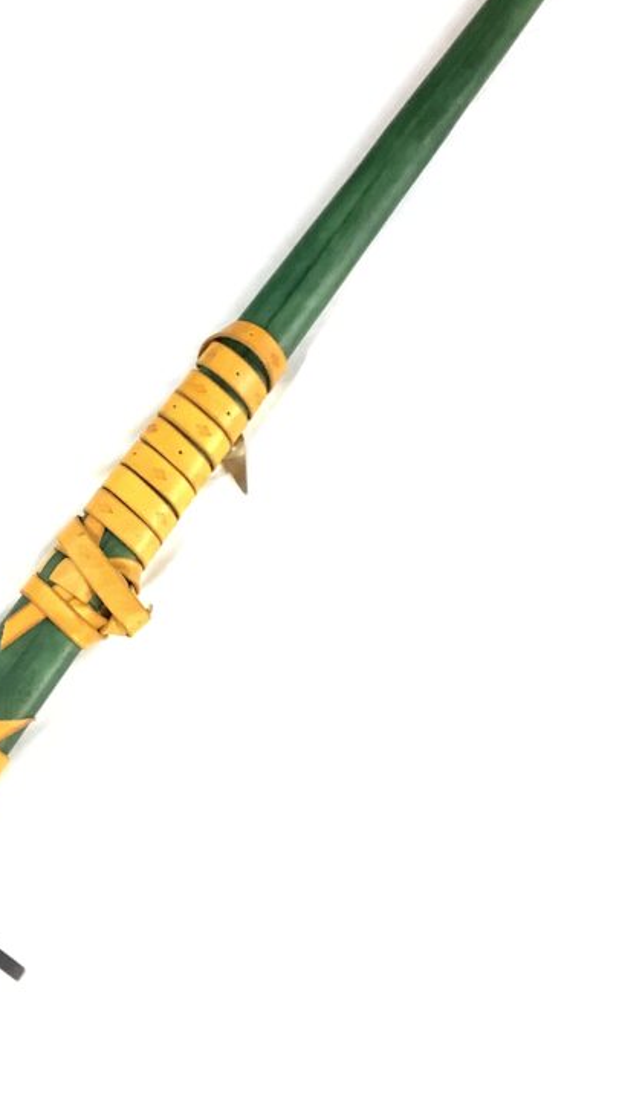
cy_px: 552
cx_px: 99
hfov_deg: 24.4
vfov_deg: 42.9
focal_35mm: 48
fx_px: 1402
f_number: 2.4
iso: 250
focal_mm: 3.3
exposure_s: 1/60
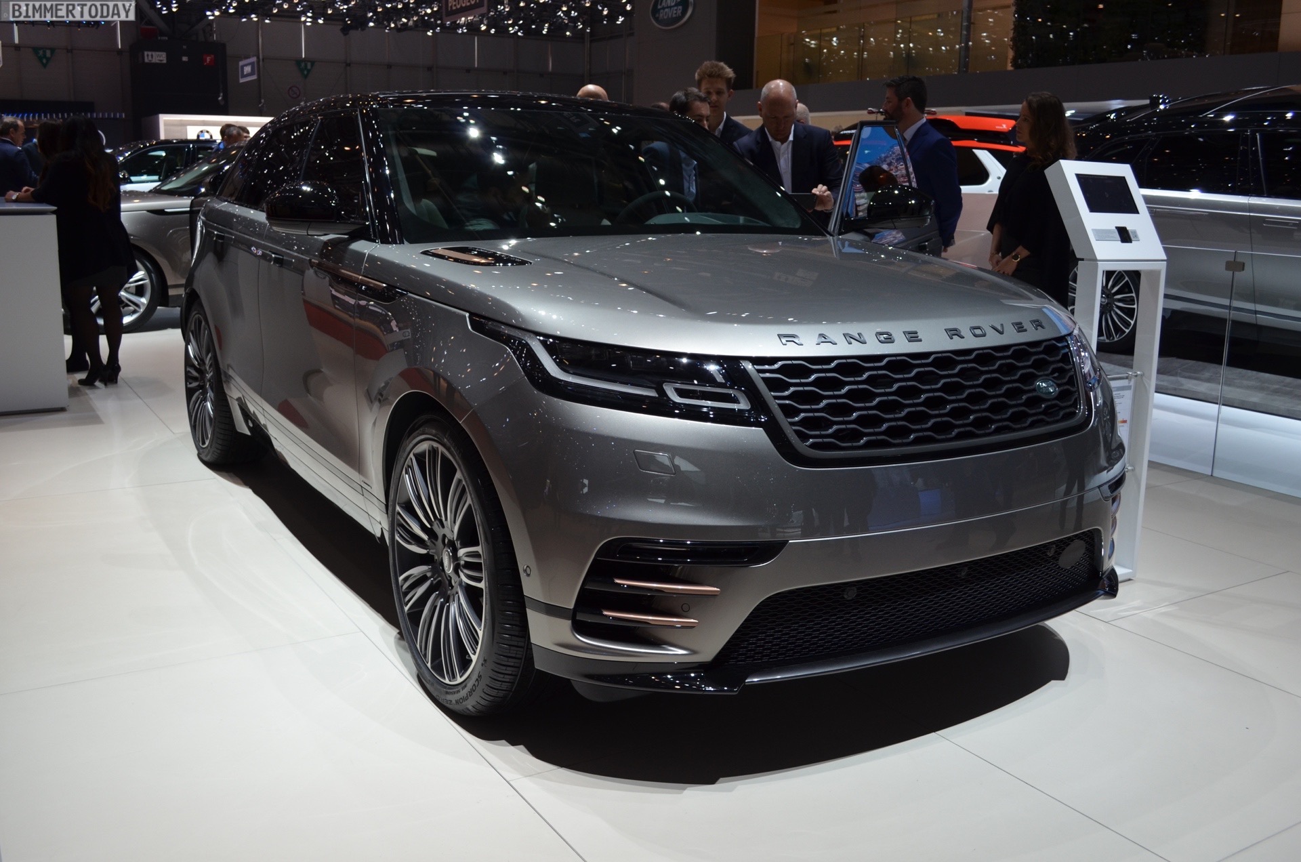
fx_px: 1190
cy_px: 431
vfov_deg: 39.8
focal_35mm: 33
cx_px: 650
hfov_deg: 57.3
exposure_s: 1/125
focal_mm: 22
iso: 400
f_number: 5.6
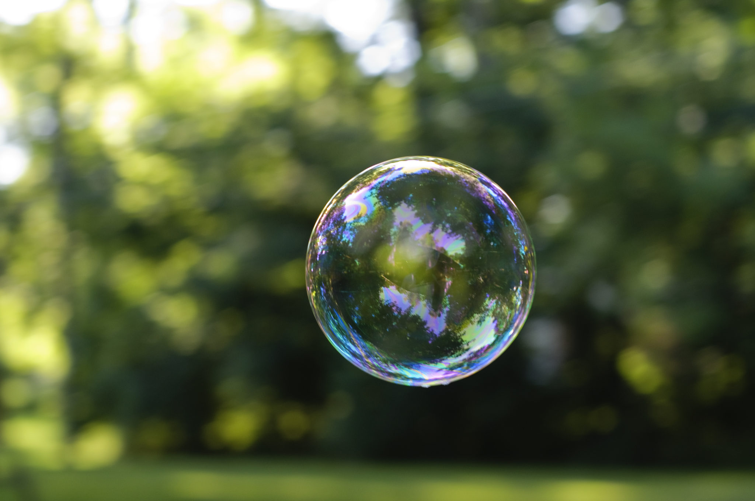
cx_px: 378
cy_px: 250
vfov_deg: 18.1
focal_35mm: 75
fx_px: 1571
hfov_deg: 27.0
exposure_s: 1/60
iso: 400
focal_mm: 50
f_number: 4
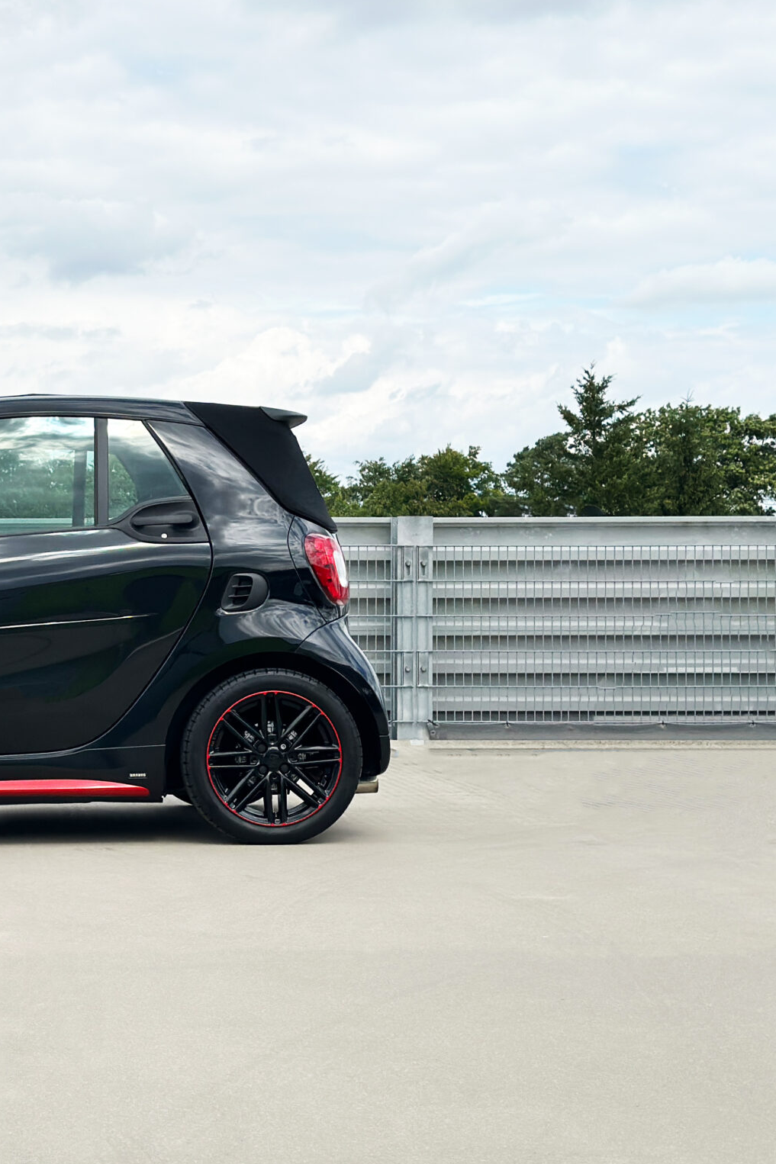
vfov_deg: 30.1
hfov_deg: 19.7
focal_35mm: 67
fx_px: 2167
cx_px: 8
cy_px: 582
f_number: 1.78
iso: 100
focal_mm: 6.86
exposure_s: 1/6623
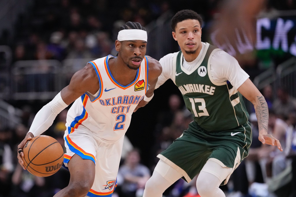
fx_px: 1644
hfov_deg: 10.3
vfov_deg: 6.9
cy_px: 98
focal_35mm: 200
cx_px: 148
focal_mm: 200
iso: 3200
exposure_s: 1/2000
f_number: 2.8
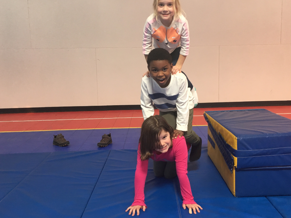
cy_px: 93
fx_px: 286
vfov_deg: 41.7
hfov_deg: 53.9
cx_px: 158
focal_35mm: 34
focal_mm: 4.15
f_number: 2.2
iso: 100
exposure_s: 1/30
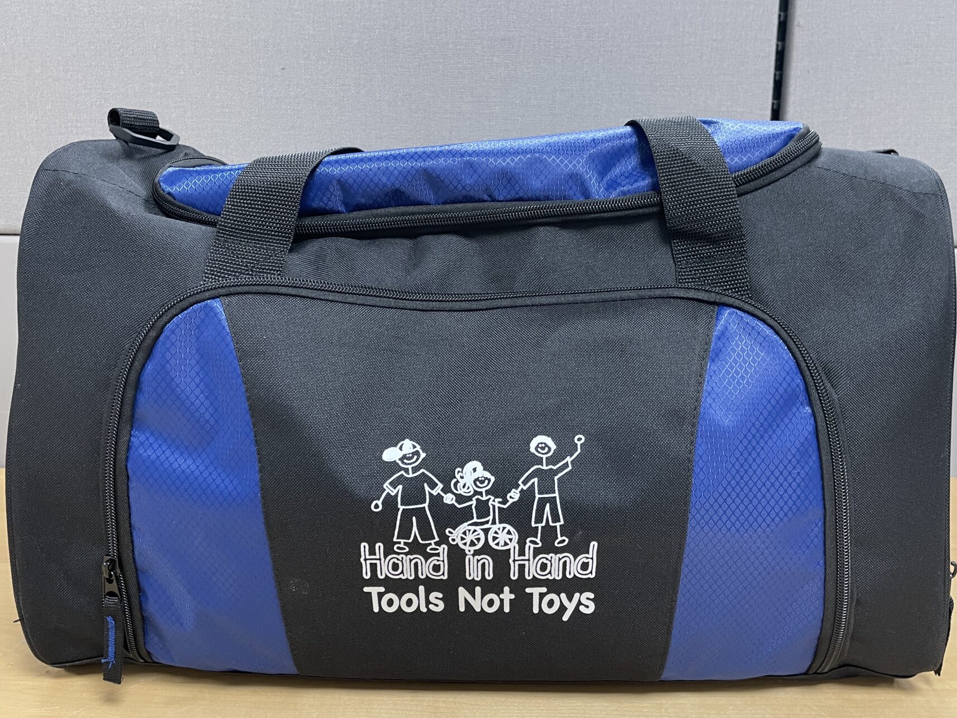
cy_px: 380
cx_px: 500
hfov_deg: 58.3
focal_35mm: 31
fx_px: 857
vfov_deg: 45.4
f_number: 1.6
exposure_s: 1/60
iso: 125
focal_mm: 4.2
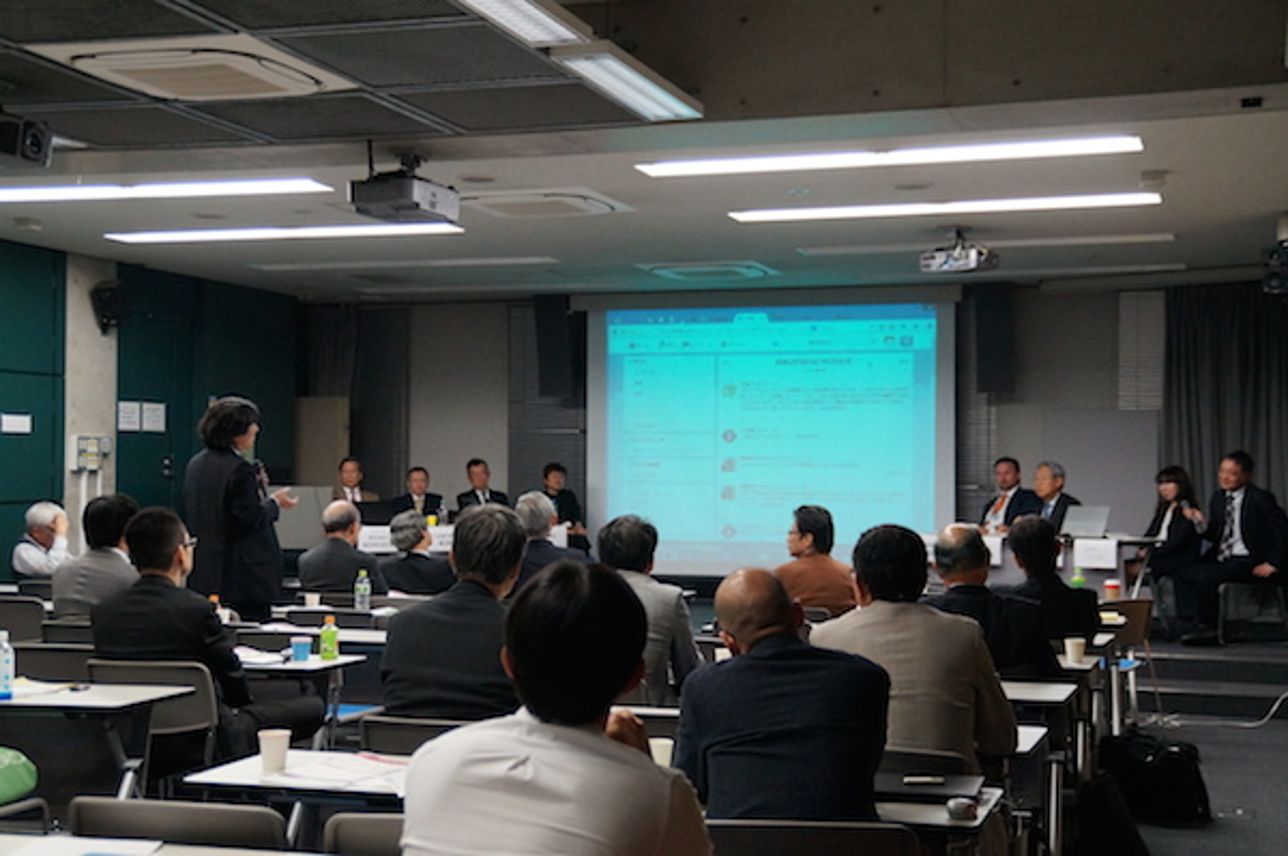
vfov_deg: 25.9
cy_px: 428
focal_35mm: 52
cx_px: 644
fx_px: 1859
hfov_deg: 38.2
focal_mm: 35
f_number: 4.5
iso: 1600
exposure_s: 1/160
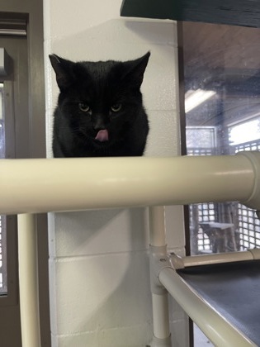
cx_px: 130
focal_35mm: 25
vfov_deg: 69.4
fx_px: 250
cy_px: 174
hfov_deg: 54.9
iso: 200
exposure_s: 1/60
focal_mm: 5.1
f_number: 1.6
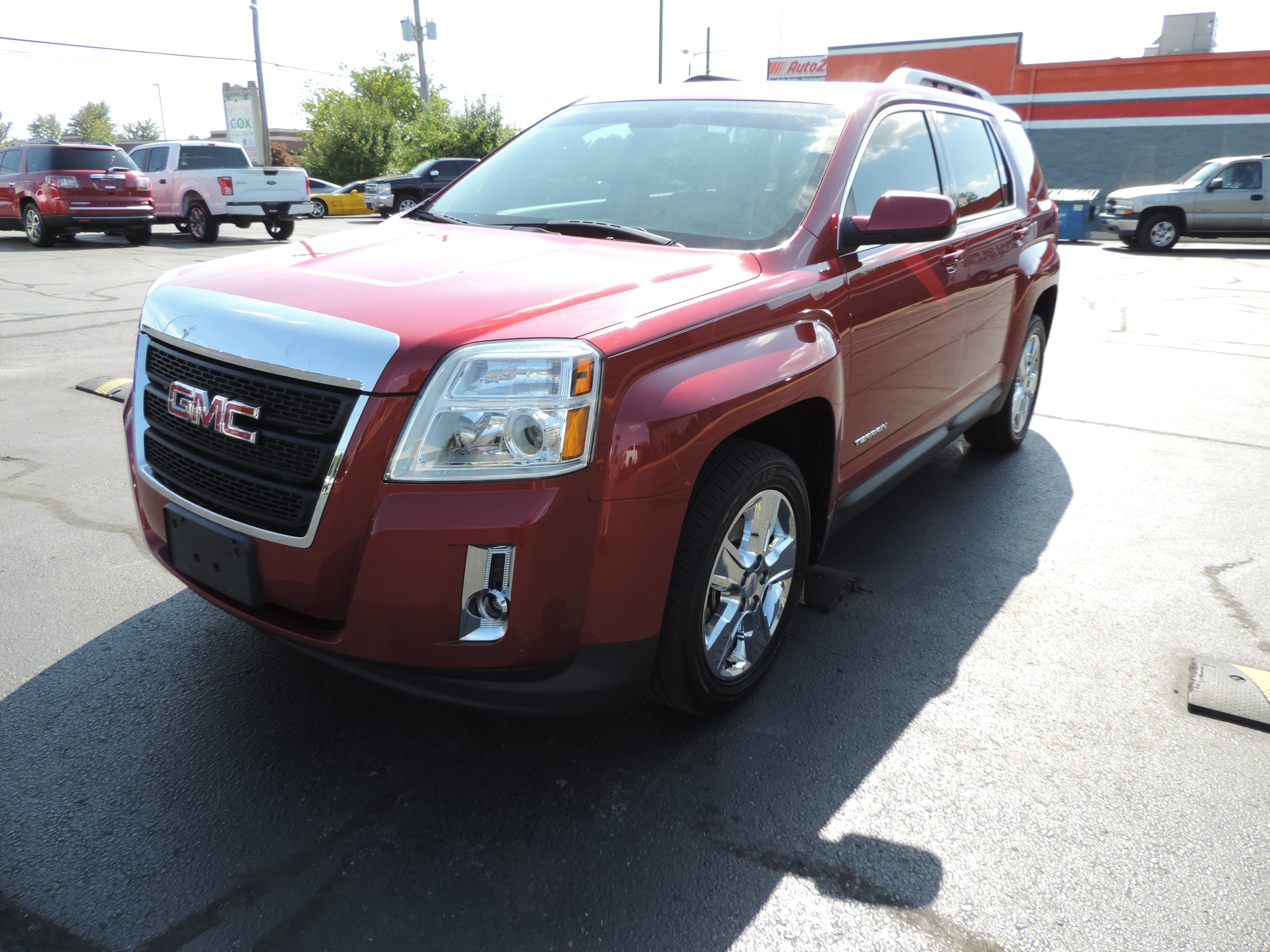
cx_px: 635
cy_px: 476
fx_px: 881
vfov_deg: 56.8
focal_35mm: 24
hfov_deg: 71.6
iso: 80
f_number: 3
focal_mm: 4.3
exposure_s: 1/400
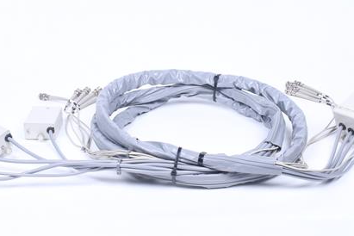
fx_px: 531
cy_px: 124
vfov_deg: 25.1
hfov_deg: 36.9
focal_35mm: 54
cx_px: 173
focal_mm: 25
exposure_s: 1/200
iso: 200
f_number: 13
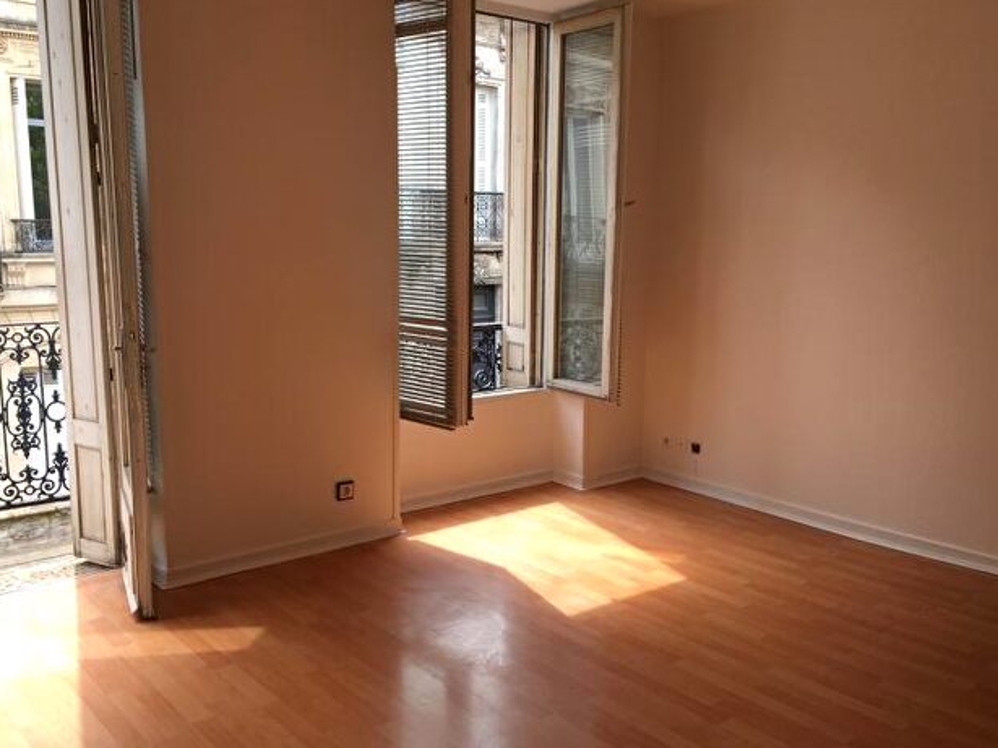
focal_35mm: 33
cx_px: 485
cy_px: 395
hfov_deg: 55.4
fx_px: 951
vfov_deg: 42.9
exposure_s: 1/214
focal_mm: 4.15
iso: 25
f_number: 2.2
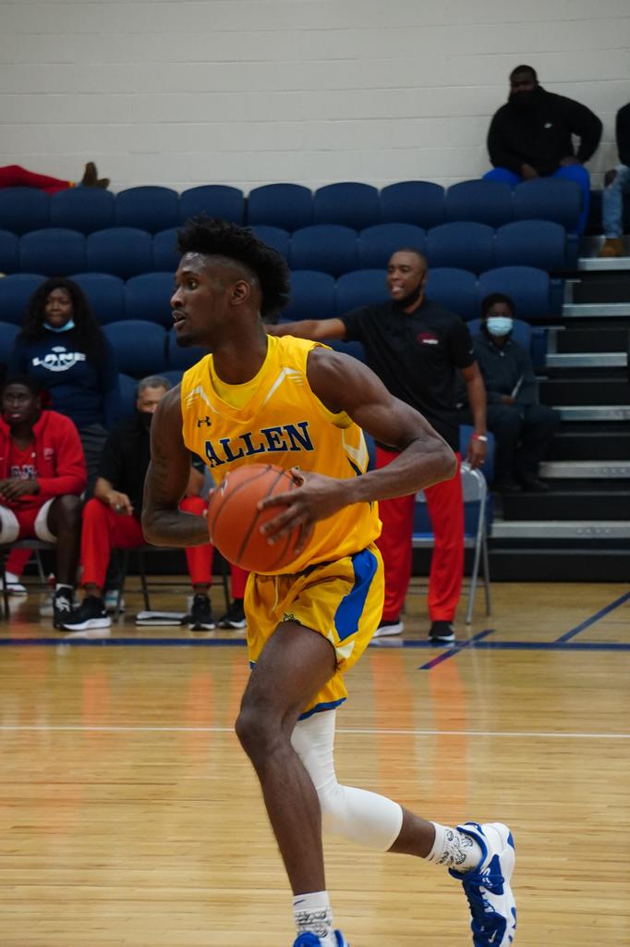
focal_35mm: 136
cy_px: 474
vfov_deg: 15.1
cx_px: 315
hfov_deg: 10.1
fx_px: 3572
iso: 5000
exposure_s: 1/500
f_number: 5.6
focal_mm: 91
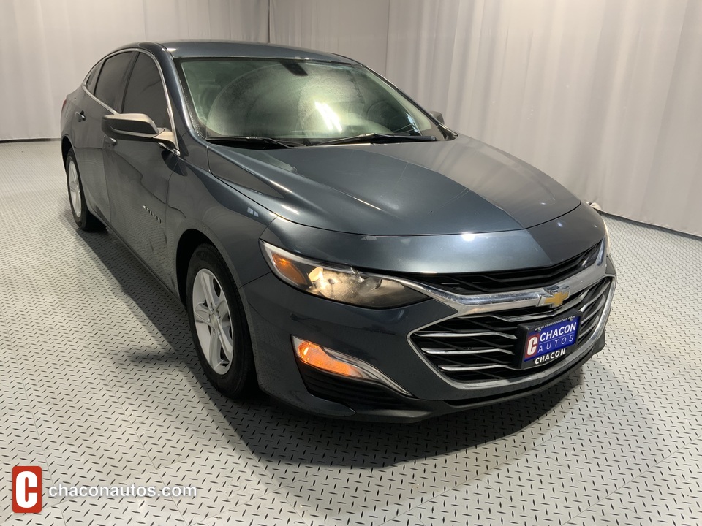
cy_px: 263
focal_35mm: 29
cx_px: 351
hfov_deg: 61.7
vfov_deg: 48.2
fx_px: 588
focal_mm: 3
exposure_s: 1/60
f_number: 1.8
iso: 80
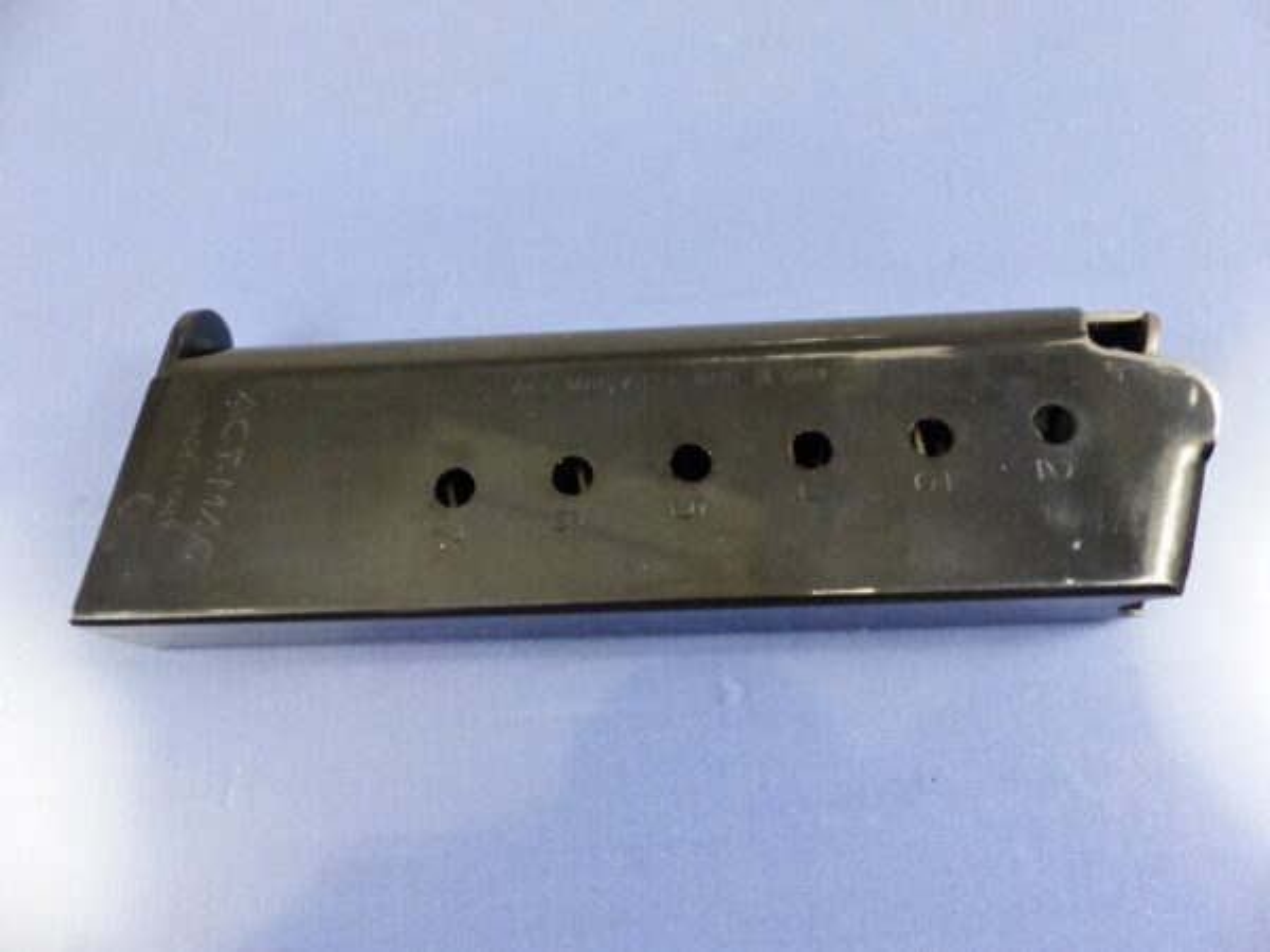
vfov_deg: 54.9
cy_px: 476
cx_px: 635
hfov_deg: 69.4
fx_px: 917
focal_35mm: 25
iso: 1000
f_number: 2.8
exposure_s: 1/250
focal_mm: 4.5
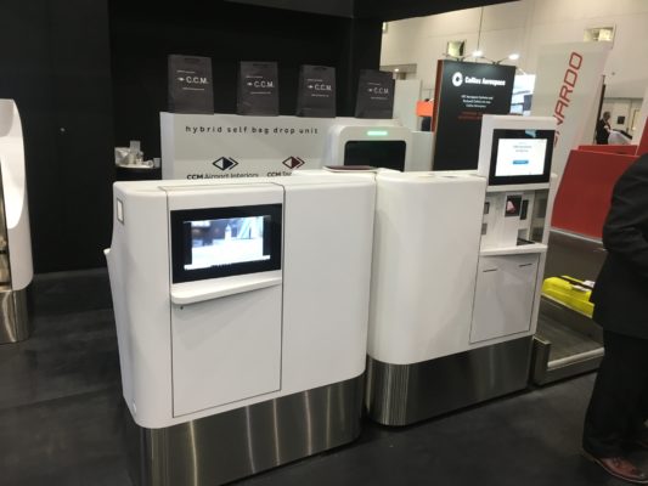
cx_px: 324
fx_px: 543
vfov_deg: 48.2
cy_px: 243
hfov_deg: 61.6
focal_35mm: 29
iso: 125
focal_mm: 4.15
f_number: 2.2
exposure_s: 1/33
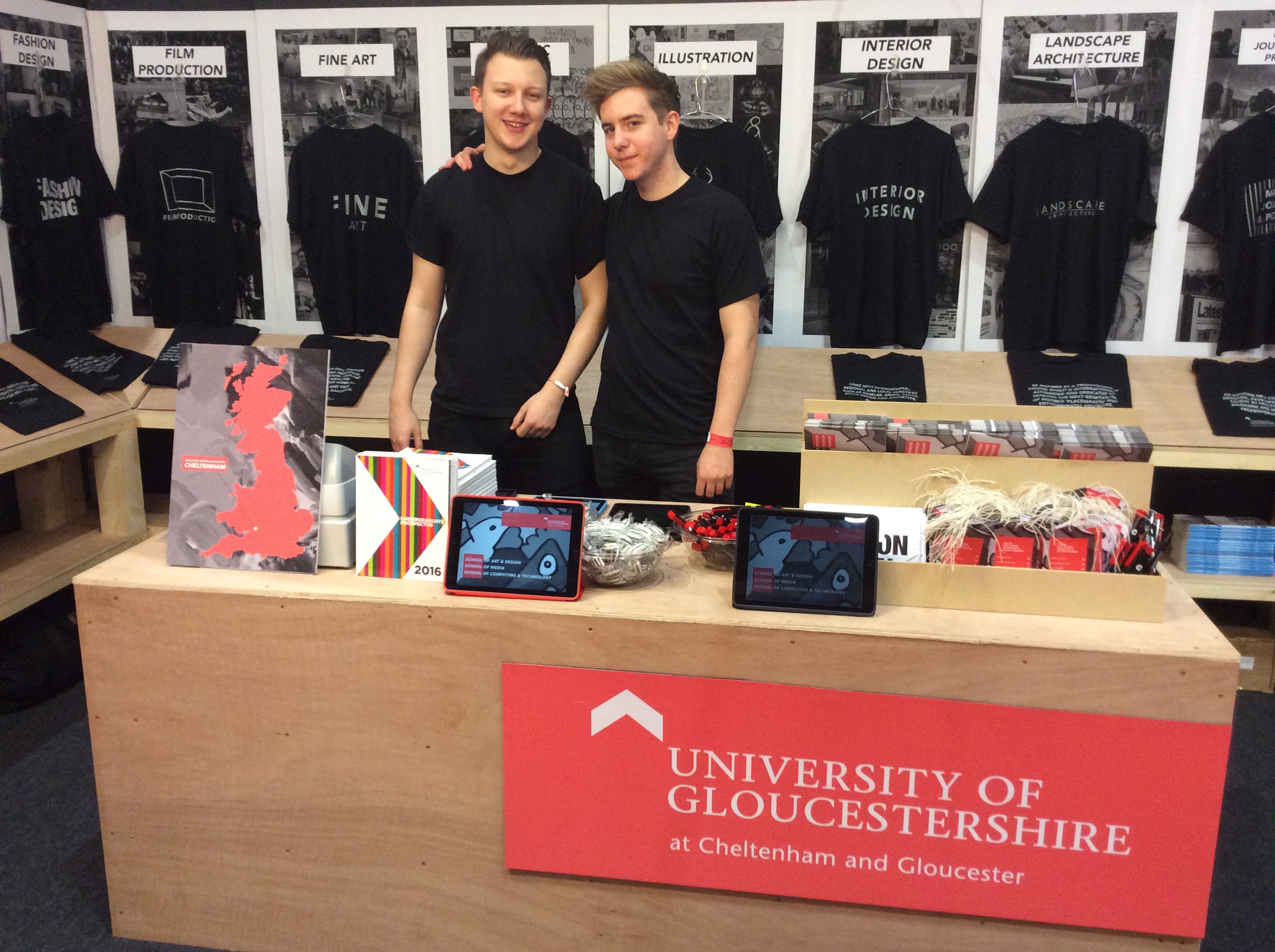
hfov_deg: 55.4
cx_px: 638
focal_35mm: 33
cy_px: 476
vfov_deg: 42.8
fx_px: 1214
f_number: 2.4
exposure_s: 1/24
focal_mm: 3.3
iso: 160
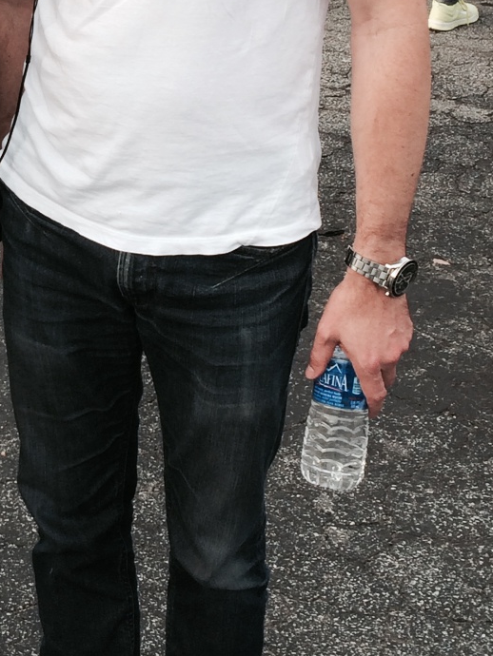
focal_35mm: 89
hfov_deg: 16.3
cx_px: 7
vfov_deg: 21.7
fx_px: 1689
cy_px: 126
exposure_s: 1/414
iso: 32
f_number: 2.2
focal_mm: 4.12
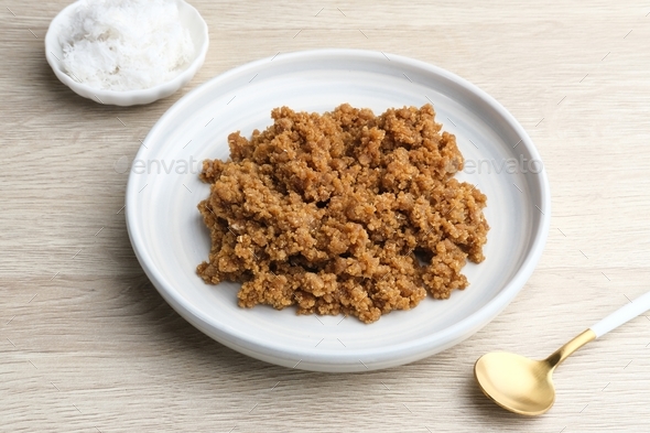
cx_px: 325
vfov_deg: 25.5
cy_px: 216
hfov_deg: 37.5
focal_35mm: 53
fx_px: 957
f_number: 16
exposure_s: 1/160
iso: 400
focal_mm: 35
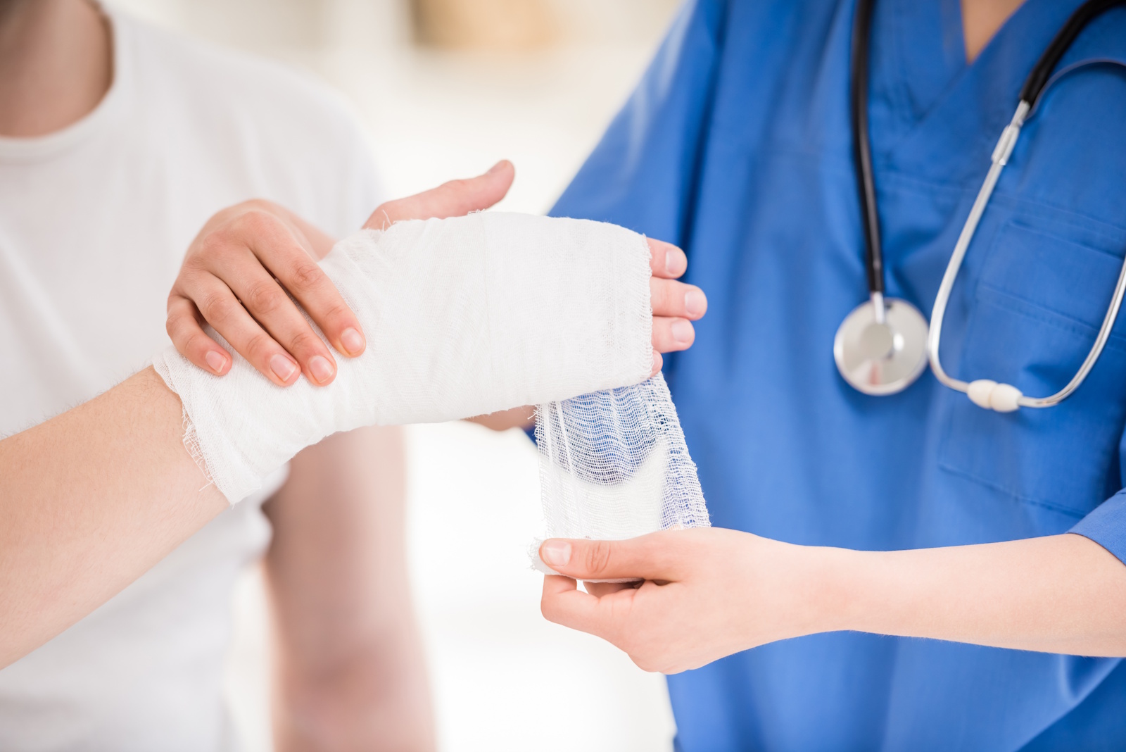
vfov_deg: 7.9
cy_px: 376
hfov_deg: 11.7
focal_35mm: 175
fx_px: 5475
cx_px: 563
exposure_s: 1/320
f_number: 2.8
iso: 400
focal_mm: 175
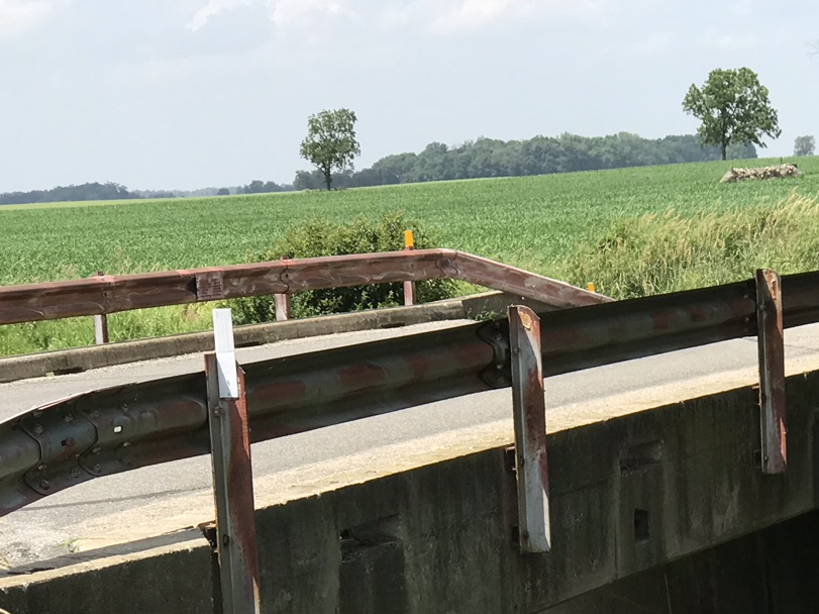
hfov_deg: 13.7
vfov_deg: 10.1
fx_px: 3406
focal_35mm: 144
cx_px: 620
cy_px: 728
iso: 20
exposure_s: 1/529
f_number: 2.8
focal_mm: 6.6
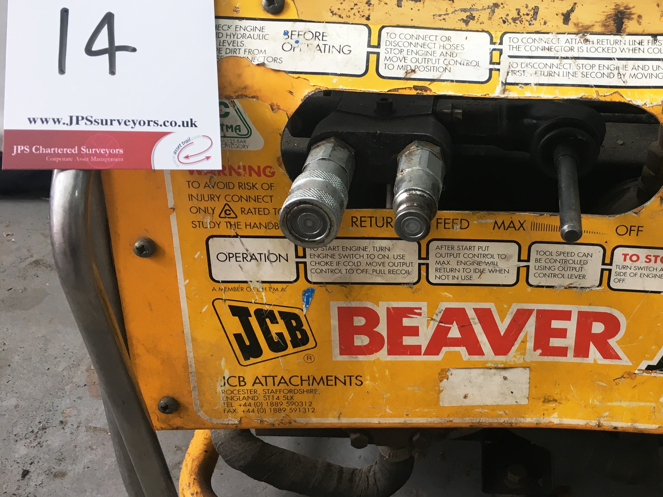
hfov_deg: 43.7
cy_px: 210
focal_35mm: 42
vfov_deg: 34.3
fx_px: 804
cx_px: 476
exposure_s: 1/33
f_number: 2.2
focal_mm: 4.15
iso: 25
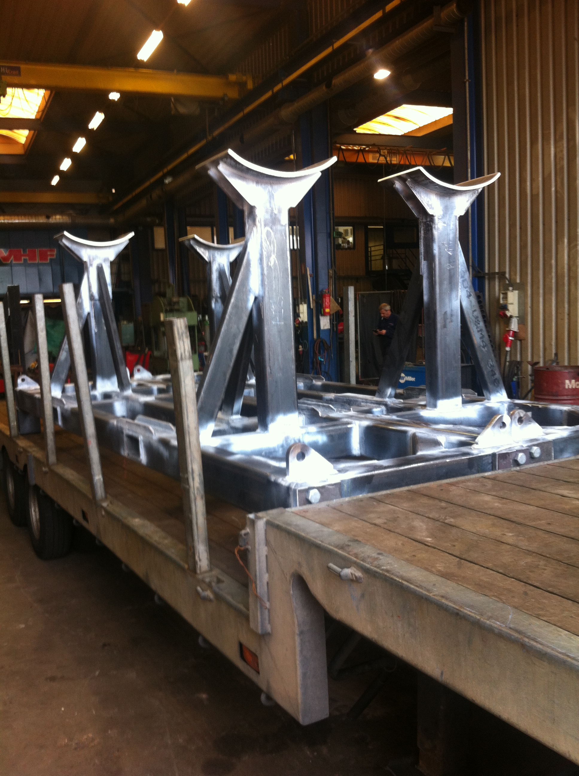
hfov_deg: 40.6
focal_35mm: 35
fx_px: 783
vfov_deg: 52.7
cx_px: 290
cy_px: 388
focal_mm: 3.85
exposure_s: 1/25
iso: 80
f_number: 2.8
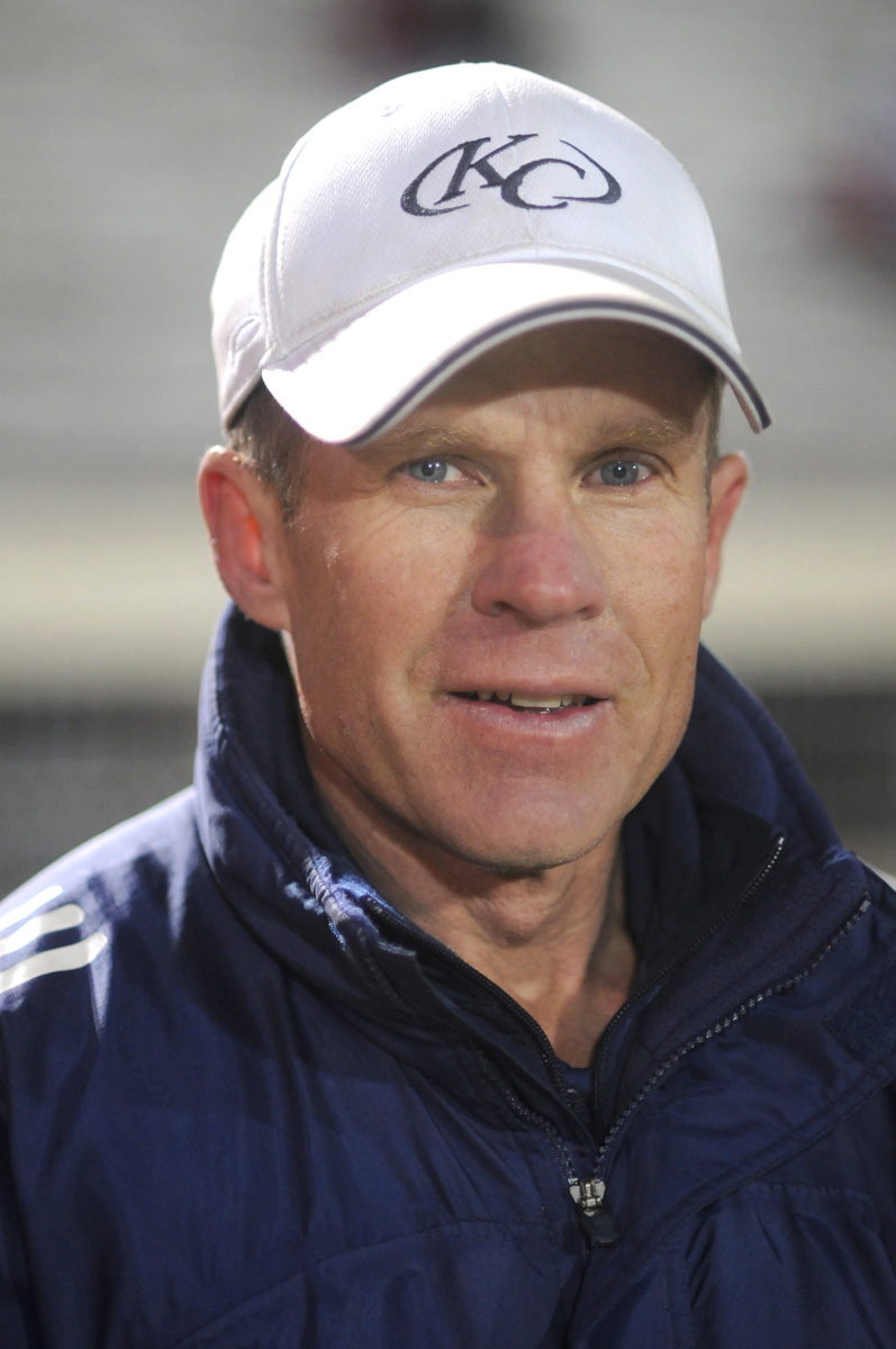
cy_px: 674
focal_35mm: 128
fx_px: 4772
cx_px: 448
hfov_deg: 10.7
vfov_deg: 16.1
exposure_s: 1/200
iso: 800
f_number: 1.8
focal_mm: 85
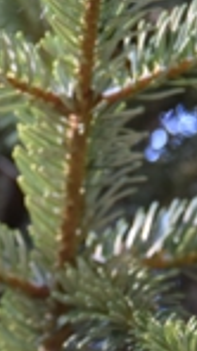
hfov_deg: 4.5
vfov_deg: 7.9
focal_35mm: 272
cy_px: -68
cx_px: 135
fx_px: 2532
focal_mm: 32
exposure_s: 1/60
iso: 900
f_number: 4.2
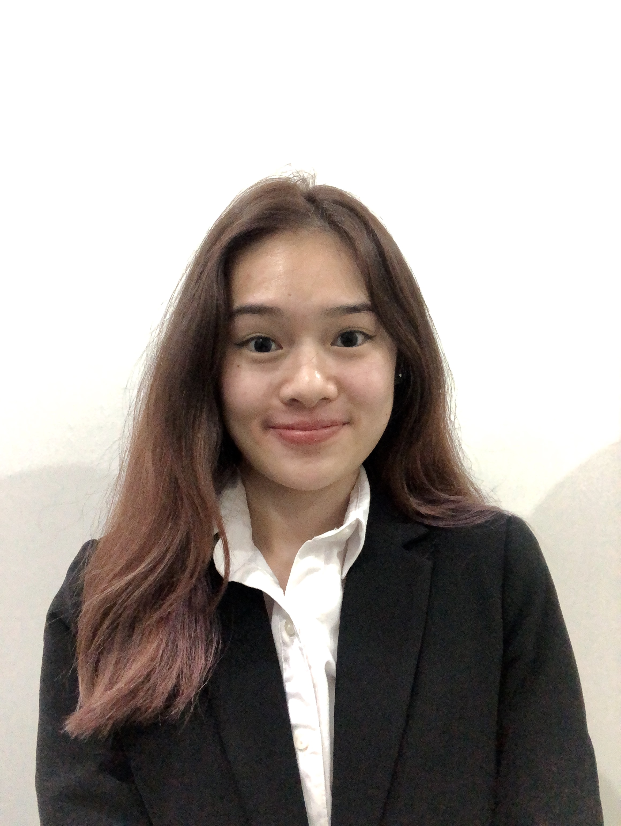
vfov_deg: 56.8
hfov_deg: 44.2
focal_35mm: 32
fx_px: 765
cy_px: 413
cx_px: 310
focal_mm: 2.87
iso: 500
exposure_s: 1/33
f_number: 2.2
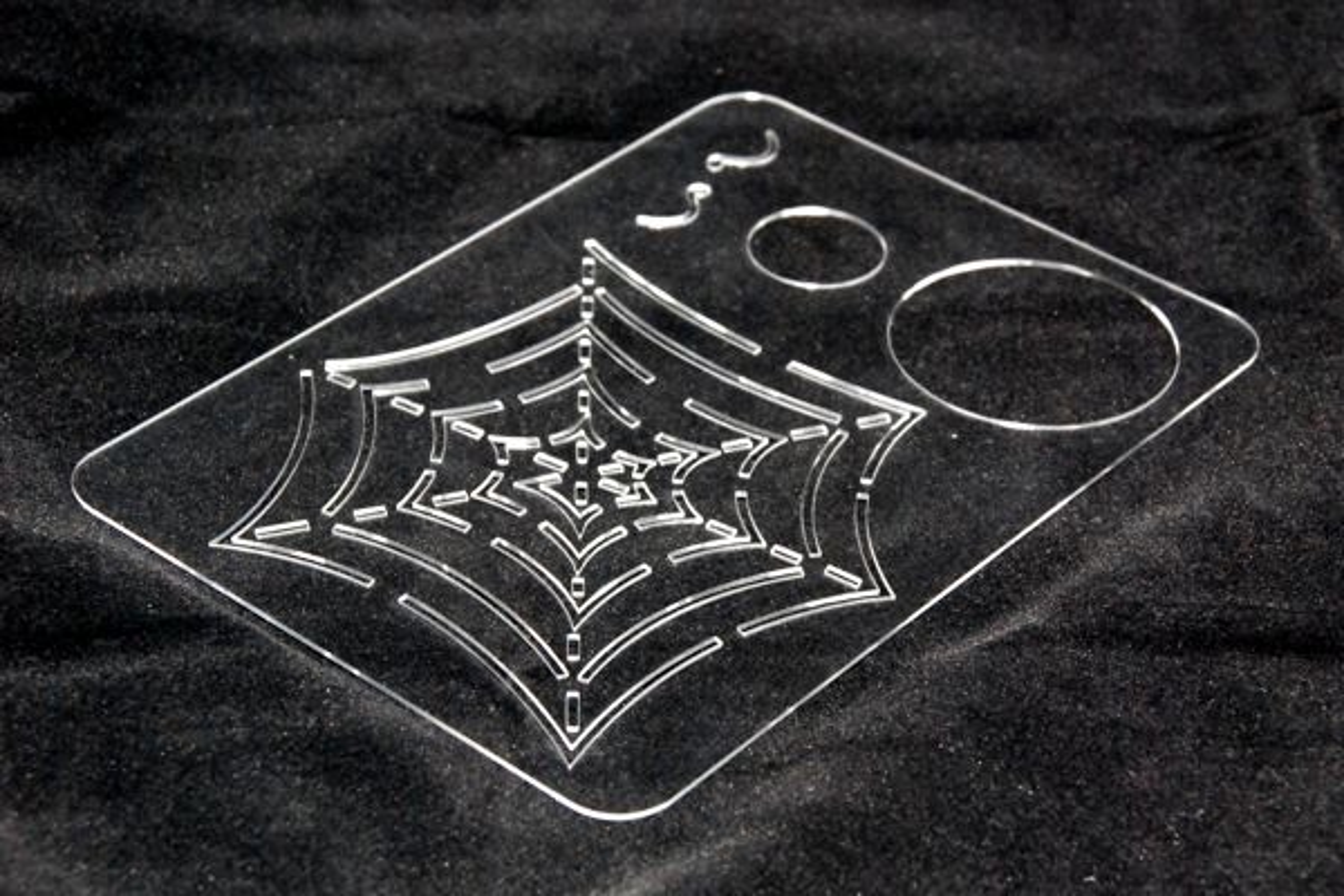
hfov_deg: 22.6
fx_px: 3360
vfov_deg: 15.2
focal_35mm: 90
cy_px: 448
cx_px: 672
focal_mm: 60
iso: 1600
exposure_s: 1/60
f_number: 8
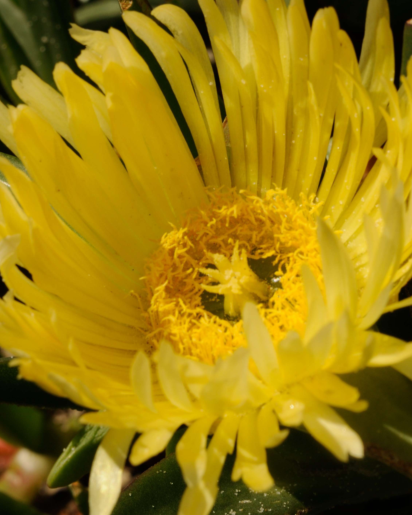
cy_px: 258
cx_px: 198
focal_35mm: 128
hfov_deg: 12.1
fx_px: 1951
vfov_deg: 15.0
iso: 200
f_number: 18
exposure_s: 1/320
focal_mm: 60
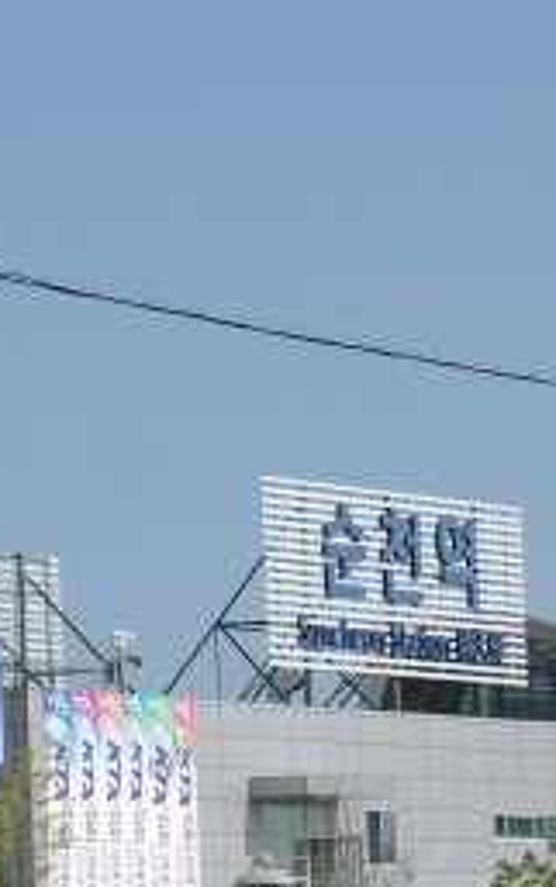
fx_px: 5954
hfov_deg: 5.3
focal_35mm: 246
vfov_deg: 8.5
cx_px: 287
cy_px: 783
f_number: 7.1
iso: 100
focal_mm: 45
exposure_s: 1/320
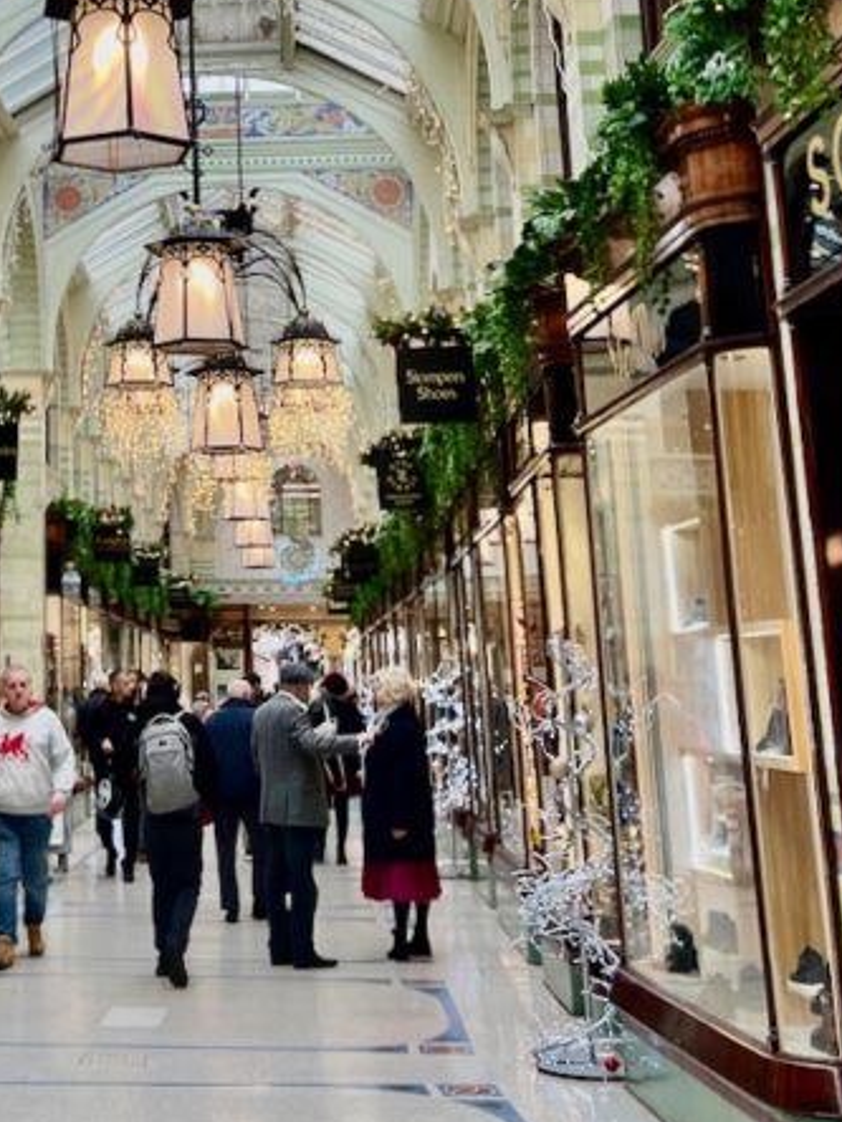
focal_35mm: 60
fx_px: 1946
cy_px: 124
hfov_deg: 23.7
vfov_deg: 30.8
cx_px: 71
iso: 40
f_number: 1.5
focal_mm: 5.7
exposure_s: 1/158
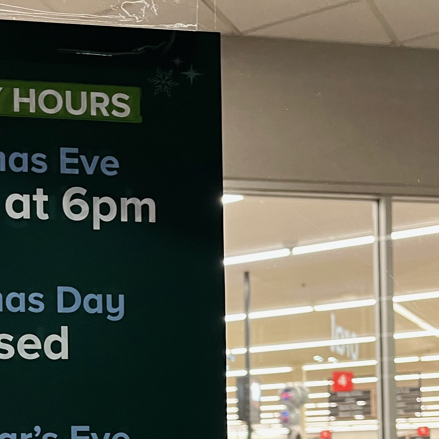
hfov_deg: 25.3
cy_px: 441
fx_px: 918
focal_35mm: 64
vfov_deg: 25.5
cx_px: -18
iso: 250
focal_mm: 5.1
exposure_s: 1/60
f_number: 1.6
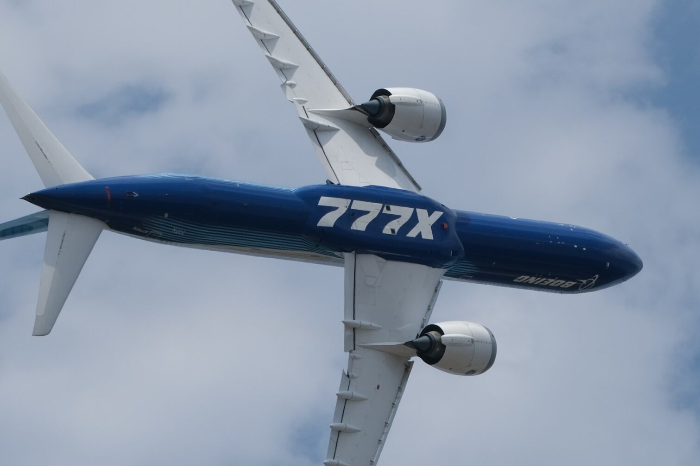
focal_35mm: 152
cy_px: 233
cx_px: 350
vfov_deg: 9.0
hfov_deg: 13.5
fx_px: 2955
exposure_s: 1/1000
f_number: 8
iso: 200
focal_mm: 101.6
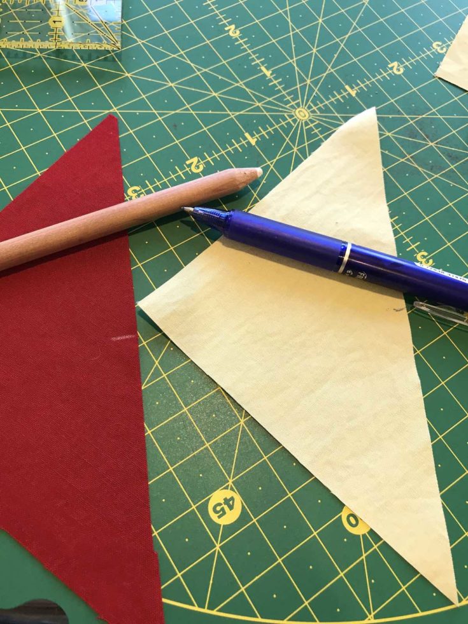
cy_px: 312
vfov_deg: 63.4
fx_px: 505
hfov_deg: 49.7
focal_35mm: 28
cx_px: 234
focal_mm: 3.99
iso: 40
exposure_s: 1/24
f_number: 1.8
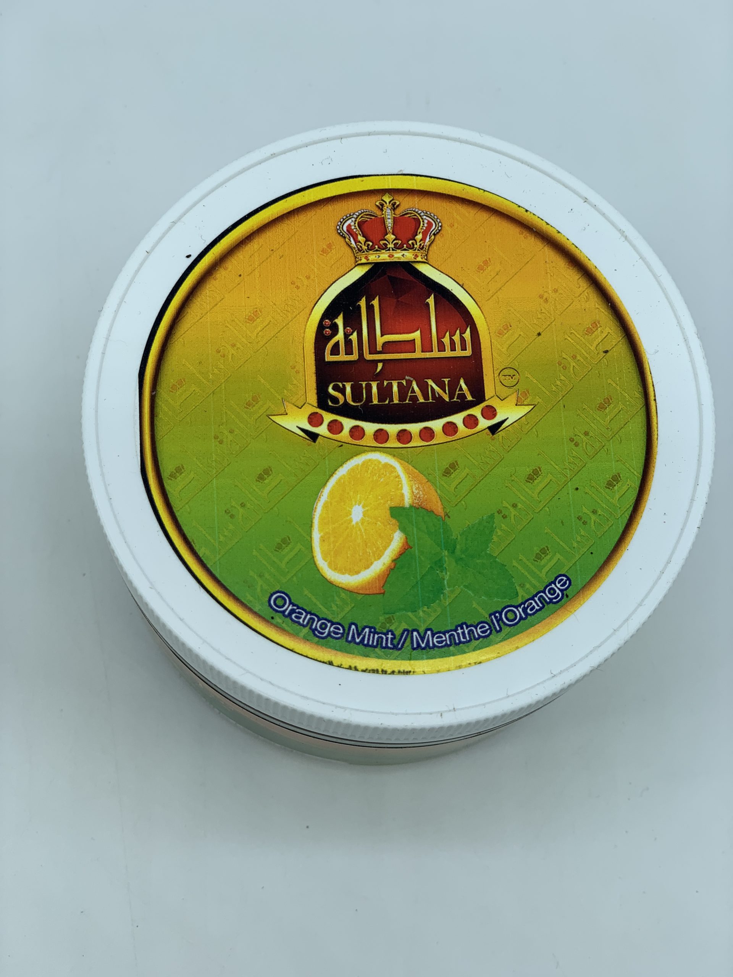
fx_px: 1468
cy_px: 488
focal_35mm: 52
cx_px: 366
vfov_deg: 36.8
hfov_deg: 28.0
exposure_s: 1/223
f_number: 2.4
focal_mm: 6
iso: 16
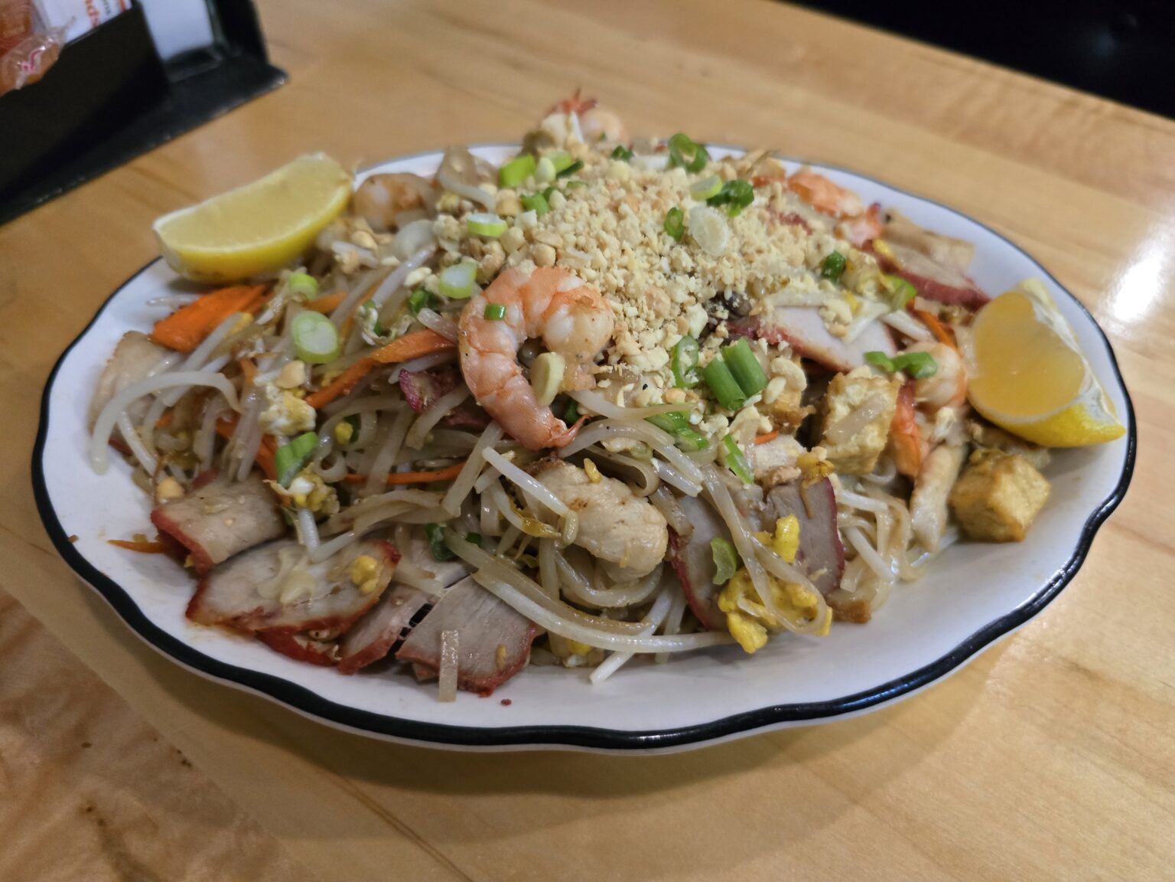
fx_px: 781
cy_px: 441
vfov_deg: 58.9
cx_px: 588
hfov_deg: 73.9
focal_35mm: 23
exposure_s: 1/60
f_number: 1.7
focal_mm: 6.3
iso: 1000
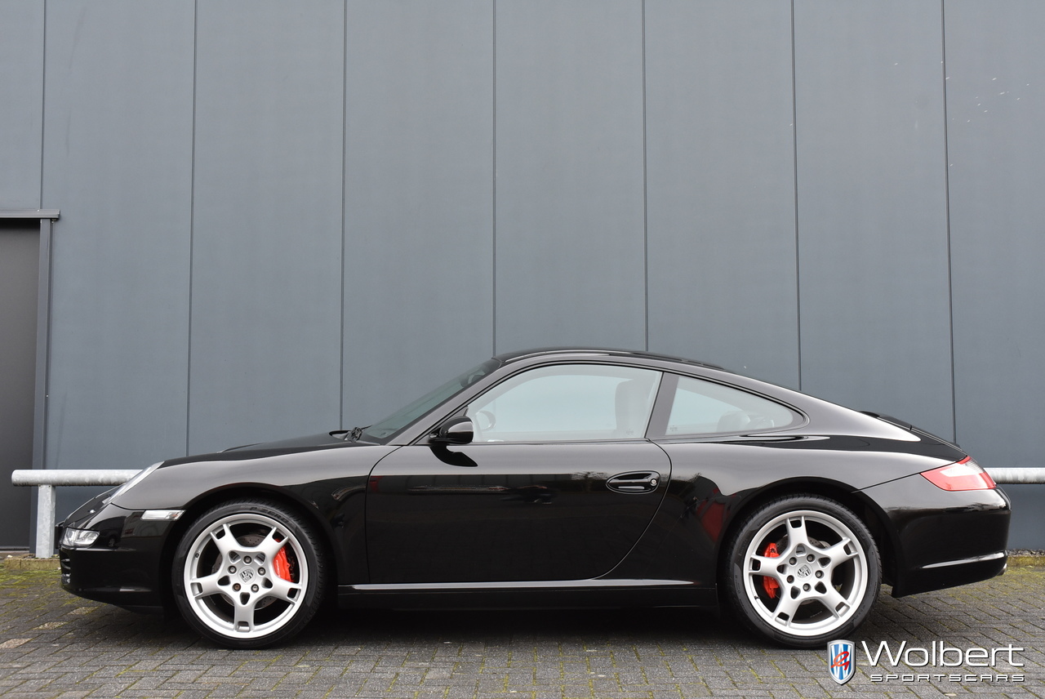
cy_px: 350
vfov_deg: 30.9
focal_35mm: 44
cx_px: 522
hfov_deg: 44.9
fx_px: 1264
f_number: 8
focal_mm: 29
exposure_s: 1/200
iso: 800
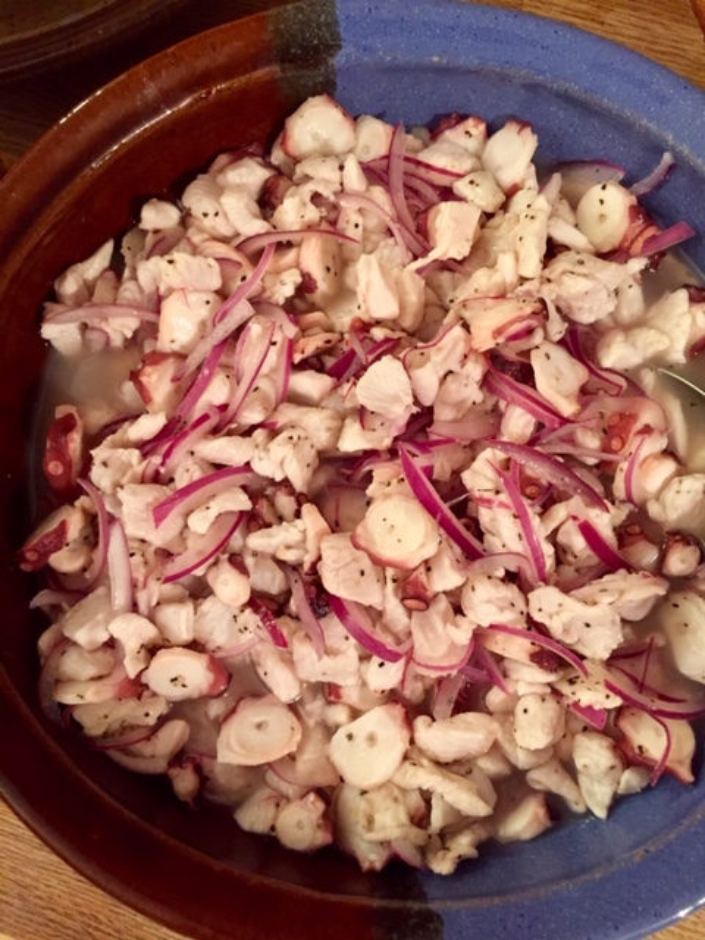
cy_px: 470
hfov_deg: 48.2
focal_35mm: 29
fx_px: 787
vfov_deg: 61.7
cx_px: 352
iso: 250
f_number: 2.2
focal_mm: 4.15
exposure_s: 1/15
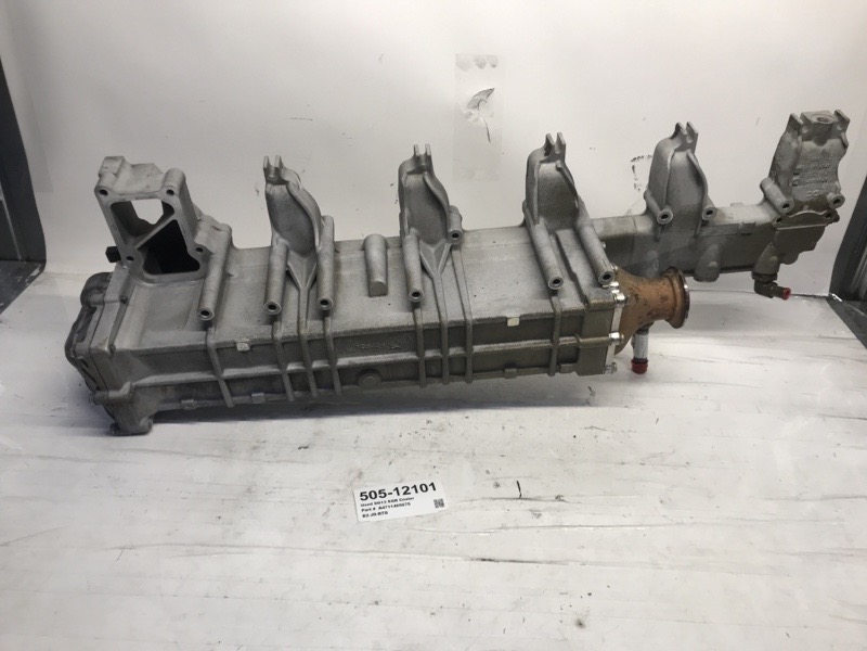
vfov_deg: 49.7
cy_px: 326
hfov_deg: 63.4
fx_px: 701
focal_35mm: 28
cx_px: 434
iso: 40
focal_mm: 3.99
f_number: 1.8
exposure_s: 1/120
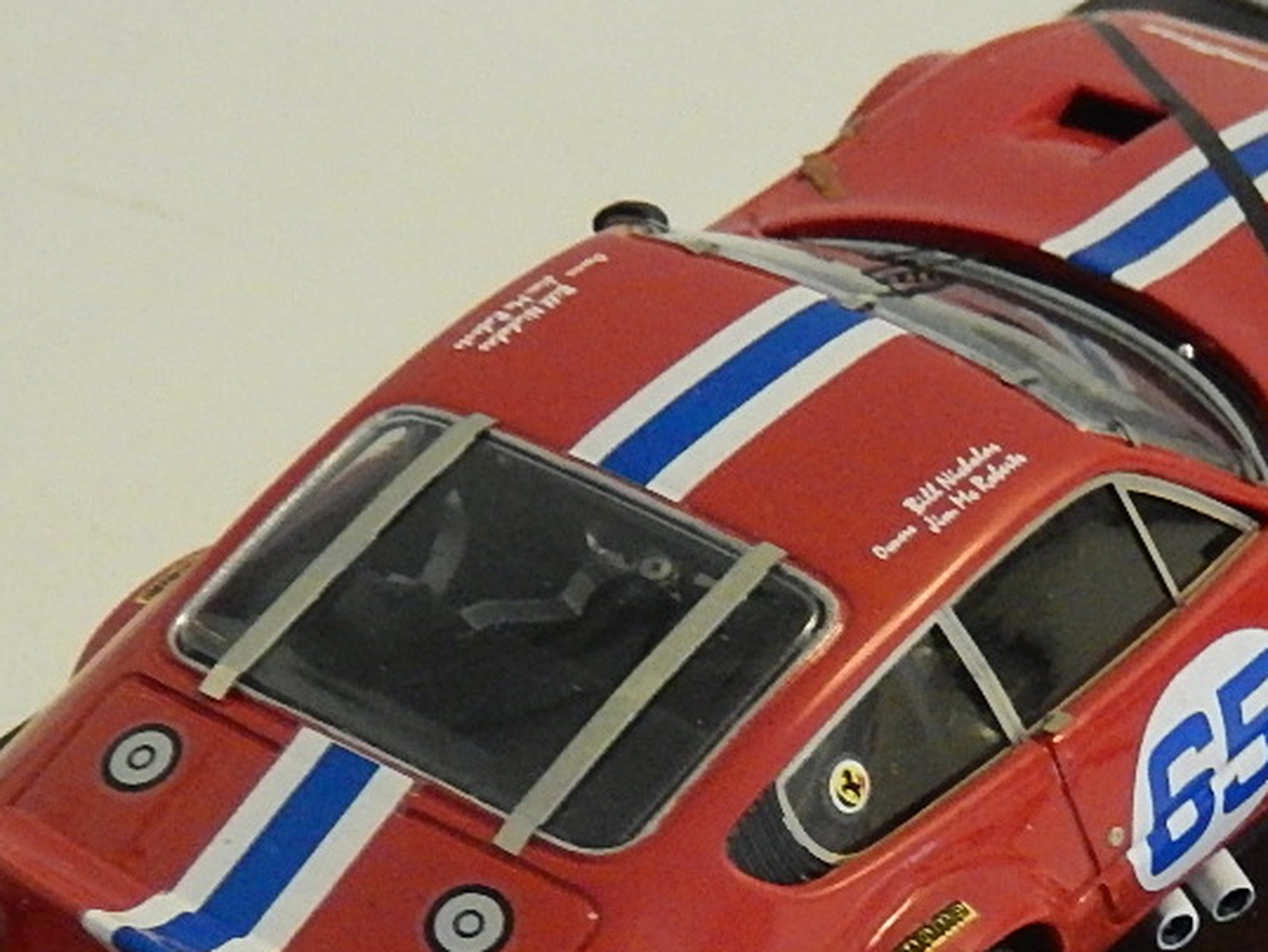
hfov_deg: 18.3
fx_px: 3921
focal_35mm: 107
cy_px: 950
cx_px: 792
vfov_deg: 13.7
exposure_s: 1/8
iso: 720
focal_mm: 6.5
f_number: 4
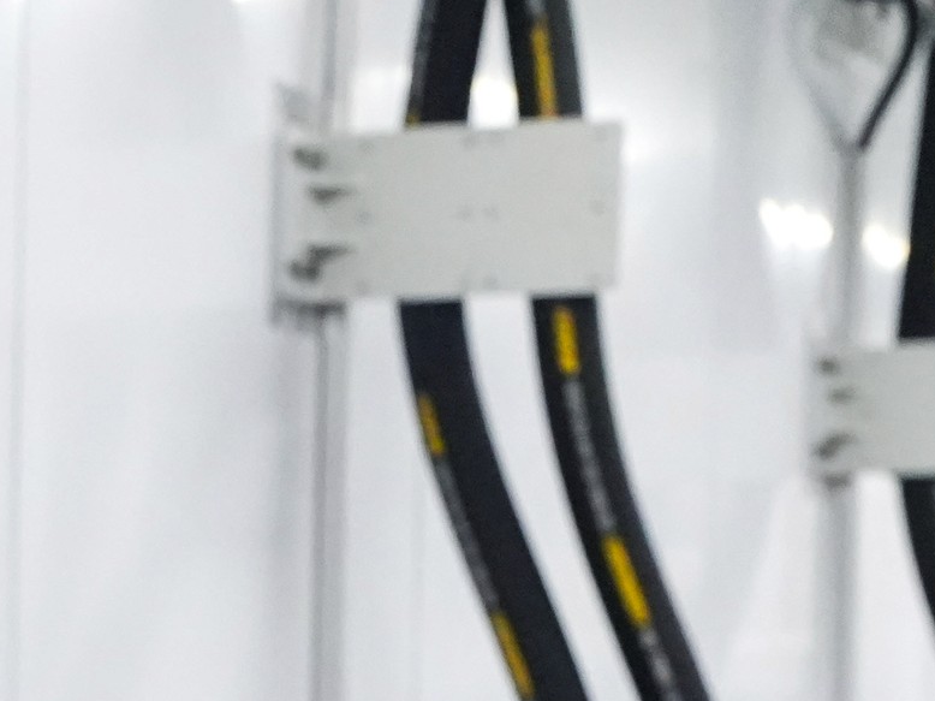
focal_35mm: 238
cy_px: 1315
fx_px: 6427
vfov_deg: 6.1
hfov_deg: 8.1
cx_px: -625
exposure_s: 1/200
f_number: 6.3
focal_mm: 47
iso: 3200
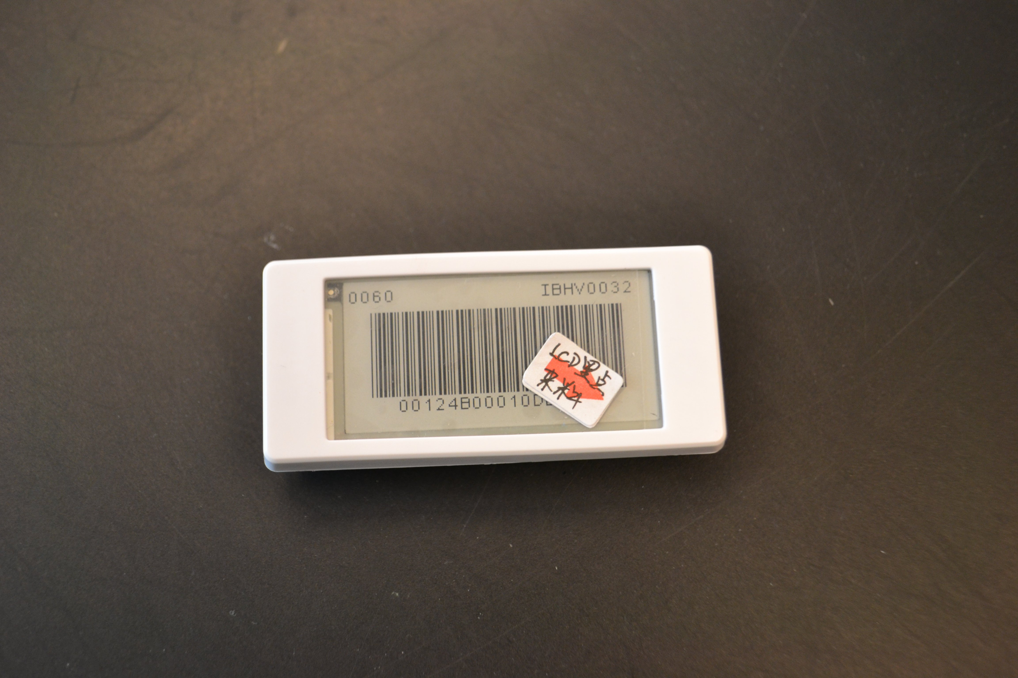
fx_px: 933
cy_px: 339
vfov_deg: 40.0
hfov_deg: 57.2
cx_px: 509
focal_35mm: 33
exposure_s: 1/60
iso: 800
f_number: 4
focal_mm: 22
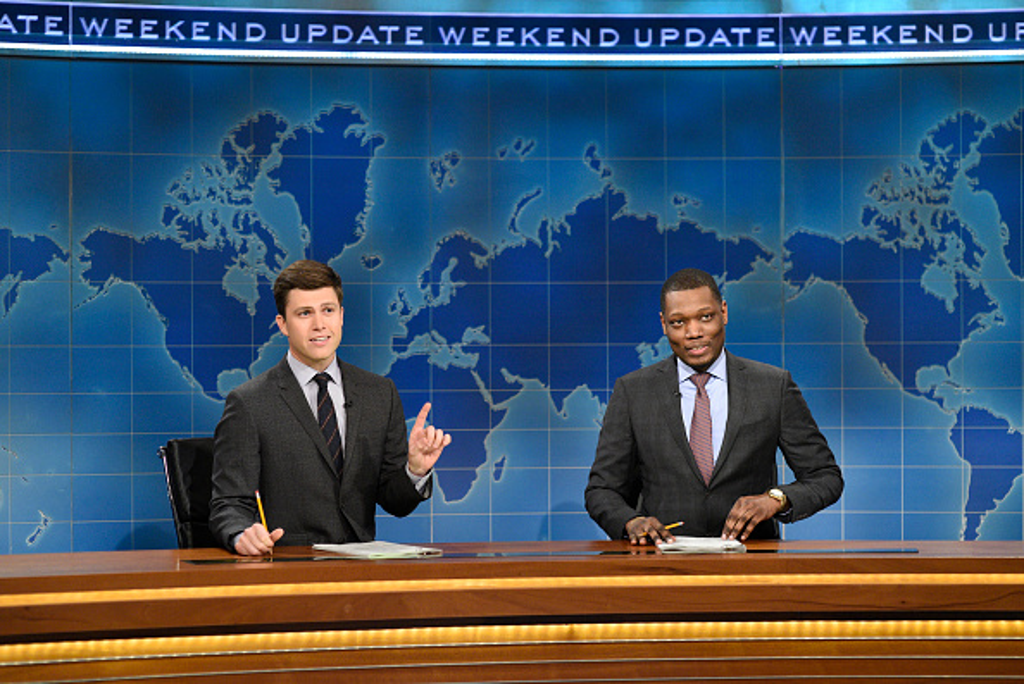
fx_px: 2419
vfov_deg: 16.1
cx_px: 512
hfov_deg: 23.9
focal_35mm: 85
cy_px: 342
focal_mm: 85
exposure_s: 1/200
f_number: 4
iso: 3200
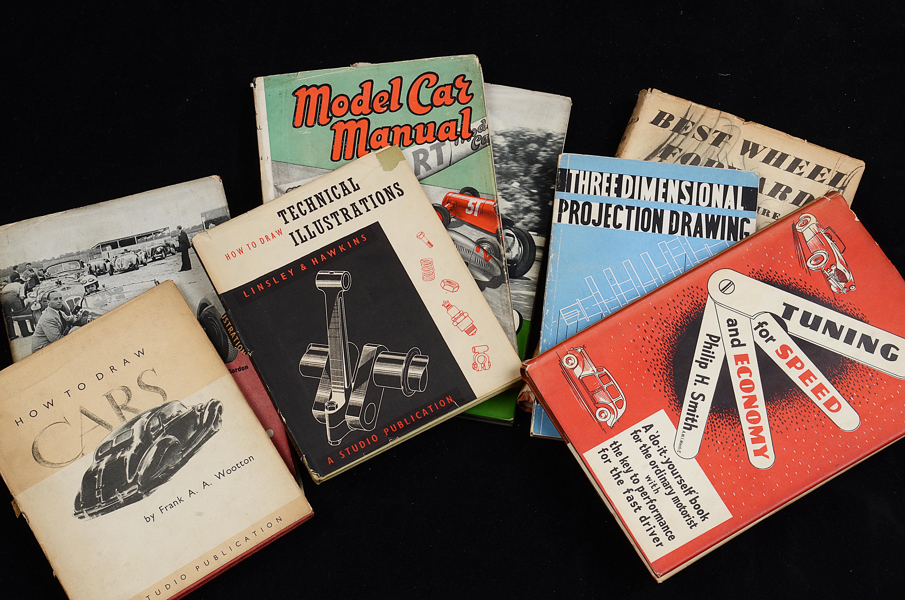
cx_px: 452
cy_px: 300
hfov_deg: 28.1
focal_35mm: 72
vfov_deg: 18.8
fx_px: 1806
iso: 100
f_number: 20
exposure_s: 1/60
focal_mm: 48
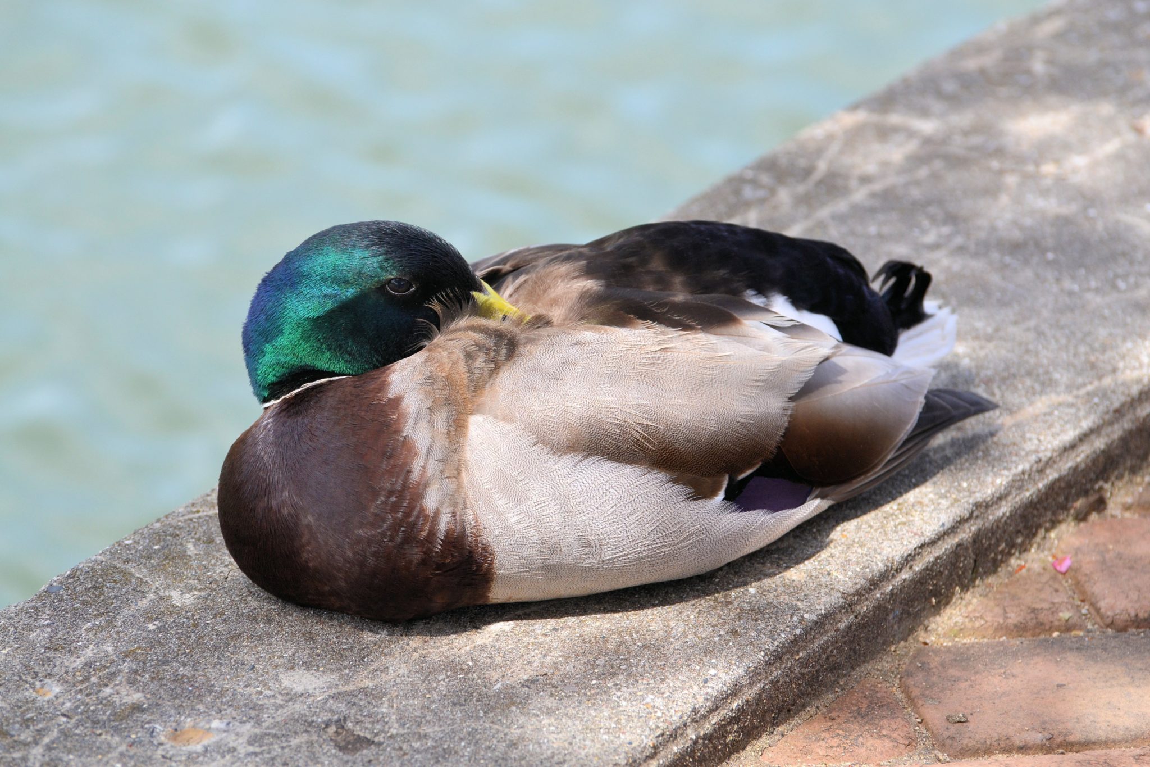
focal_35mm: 210
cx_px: 575
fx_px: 6707
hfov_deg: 9.8
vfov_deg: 6.5
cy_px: 384
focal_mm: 140
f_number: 4.8
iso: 400
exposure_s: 1/1000
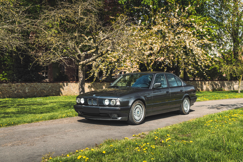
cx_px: 122
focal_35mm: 42
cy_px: 81
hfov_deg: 46.4
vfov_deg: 31.9
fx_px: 283
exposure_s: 1/500
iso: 250
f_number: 4.5
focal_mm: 42
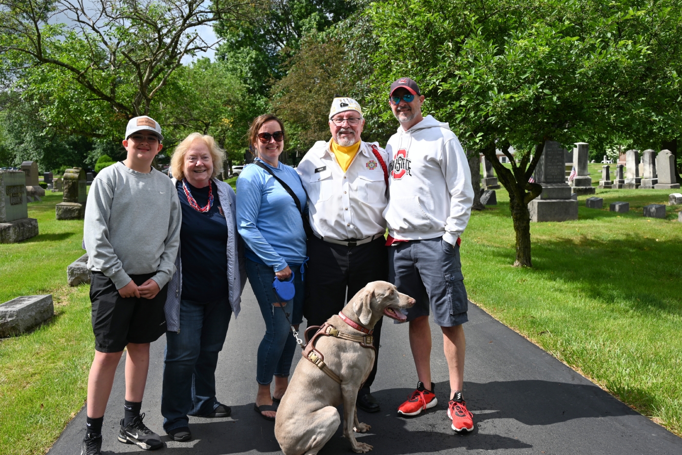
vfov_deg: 37.4
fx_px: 673
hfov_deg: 53.8
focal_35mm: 36
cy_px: 229
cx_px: 343
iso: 100
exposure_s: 1/400
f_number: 7.1
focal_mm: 34.5
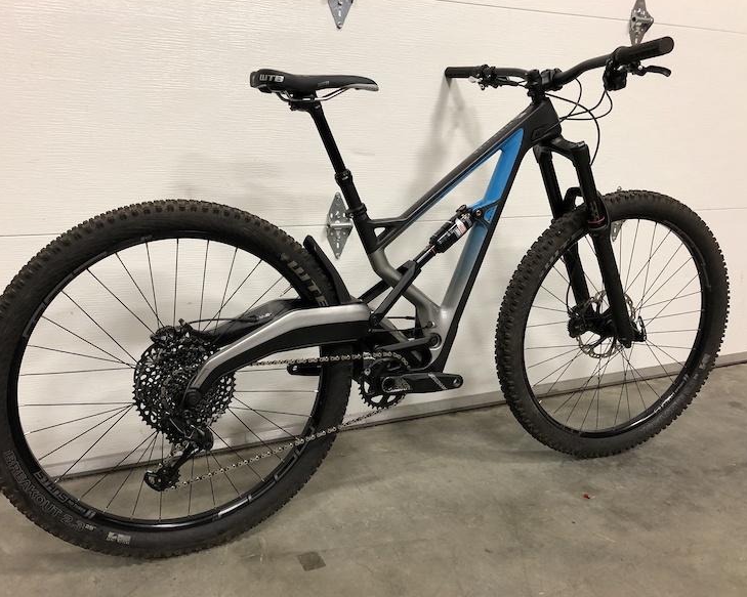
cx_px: 359
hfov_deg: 58.8
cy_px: 298
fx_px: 663
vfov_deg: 48.5
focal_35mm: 30
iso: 40
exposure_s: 1/17
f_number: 1.8
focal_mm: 3.99
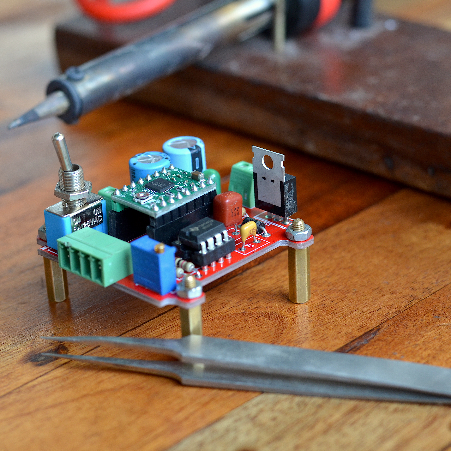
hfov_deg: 17.9
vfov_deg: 17.9
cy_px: 224
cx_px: 168
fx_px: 1430
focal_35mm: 97
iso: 400
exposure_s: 1/100
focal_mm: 50
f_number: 5
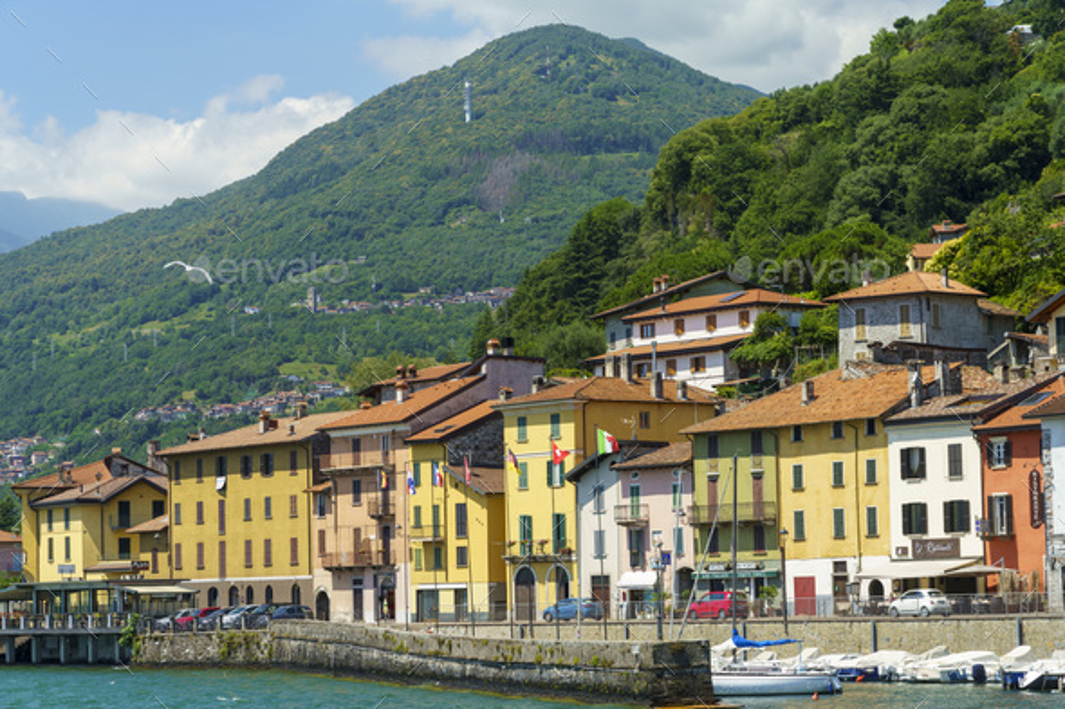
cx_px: 532
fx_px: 2957
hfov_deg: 20.4
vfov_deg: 13.7
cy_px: 354
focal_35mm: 100
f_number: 8
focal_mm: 100
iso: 100
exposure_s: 1/100
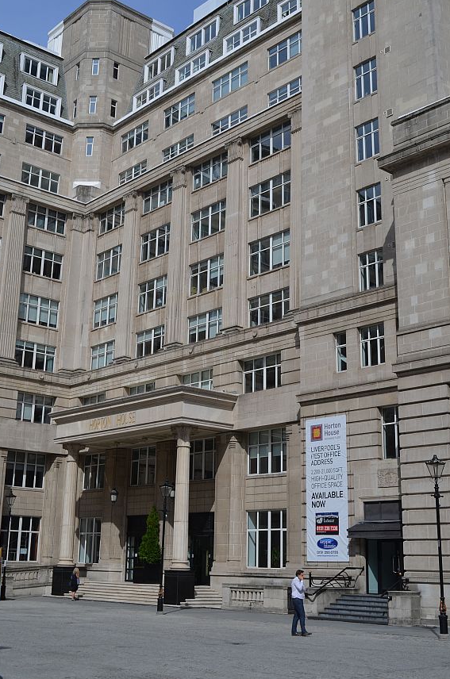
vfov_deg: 44.5
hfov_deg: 30.4
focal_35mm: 44
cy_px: 299
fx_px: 829
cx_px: 206
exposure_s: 1/250
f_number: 8
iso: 180
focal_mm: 26
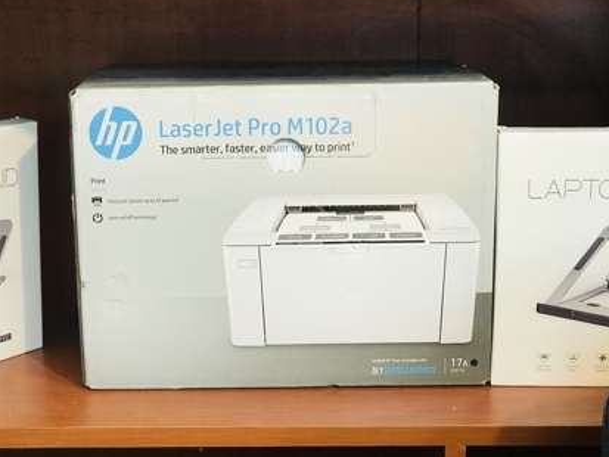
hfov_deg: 28.1
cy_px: 234
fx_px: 1214
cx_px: 248
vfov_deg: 21.3
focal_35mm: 69
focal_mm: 6.6
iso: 250
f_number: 2.8
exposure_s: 1/50
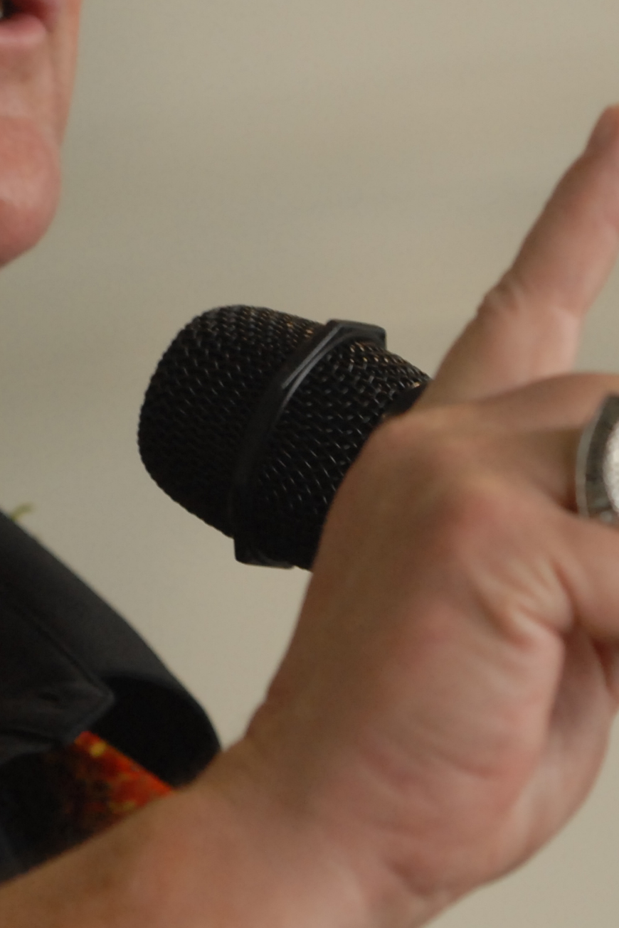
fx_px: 15512
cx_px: 255
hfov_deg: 2.3
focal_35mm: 601
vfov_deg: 3.4
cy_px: 258
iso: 400
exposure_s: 1/200
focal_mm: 135
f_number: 4.5
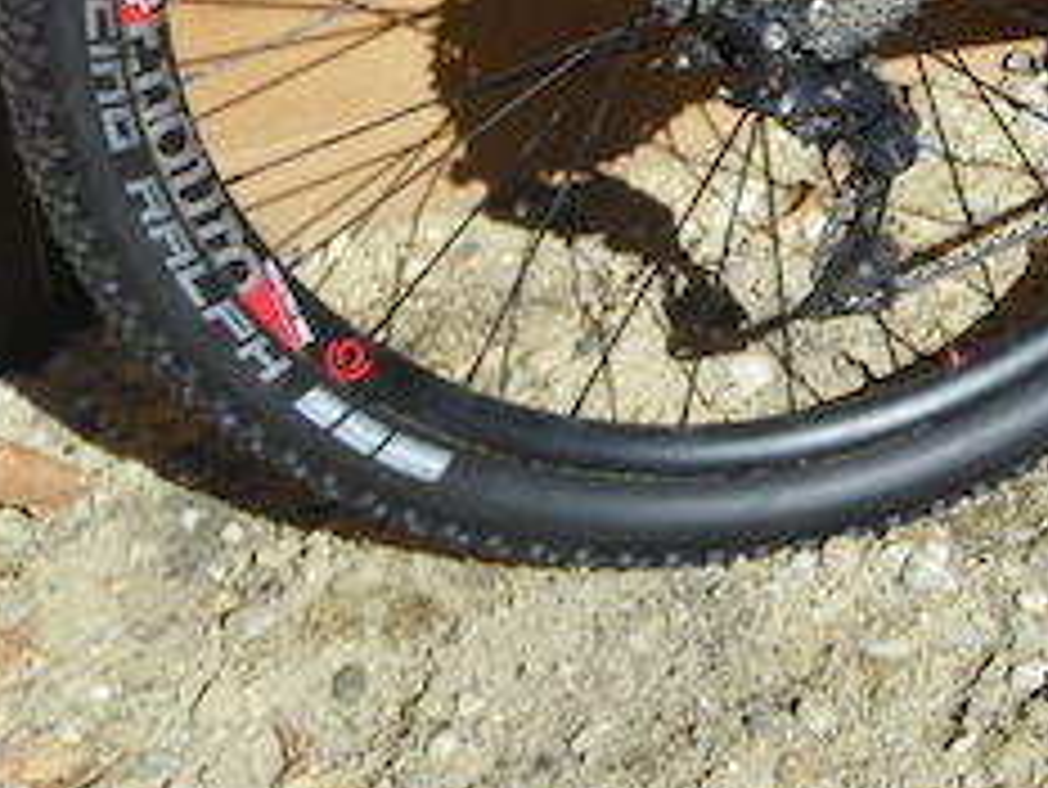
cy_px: -531
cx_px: 1705
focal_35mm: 144
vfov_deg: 9.9
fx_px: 4362
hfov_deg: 12.8
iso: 50
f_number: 5
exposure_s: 1/250
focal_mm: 7.5
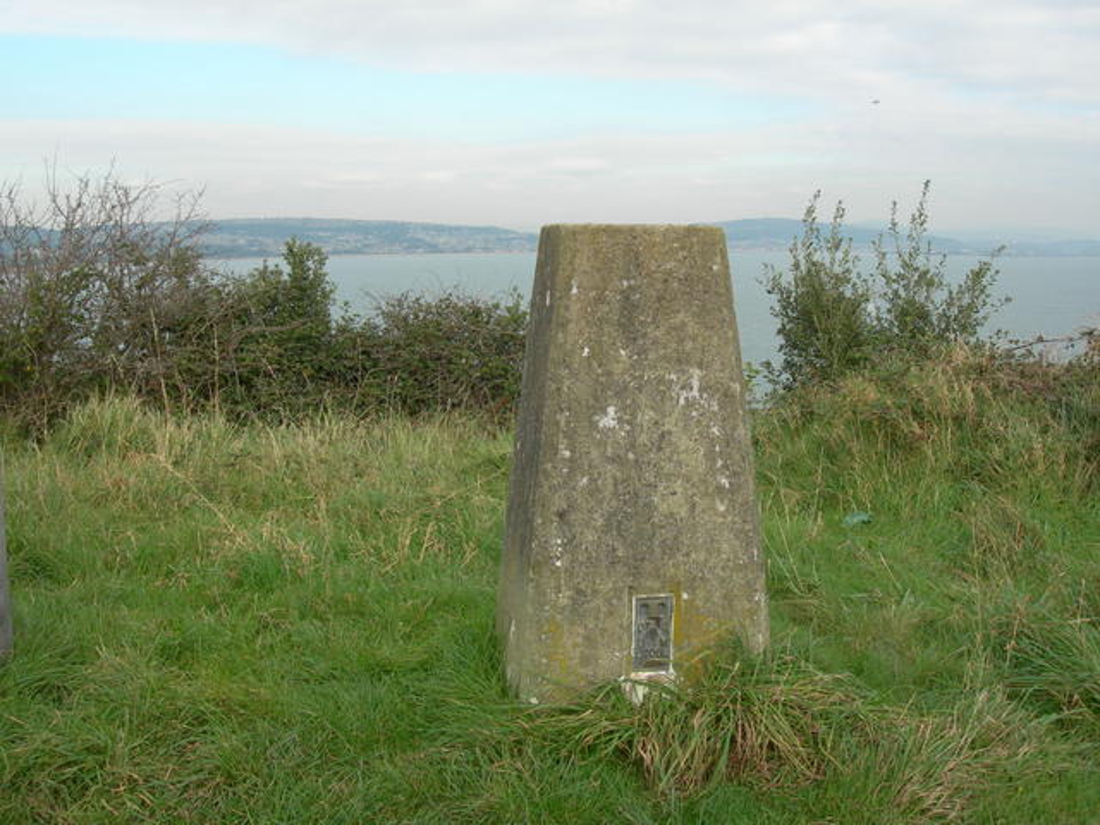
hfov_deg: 49.0
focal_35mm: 38
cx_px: 550
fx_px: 1208
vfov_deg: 37.7
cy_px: 412
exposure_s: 1/218
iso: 50
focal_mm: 7.8
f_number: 4.8
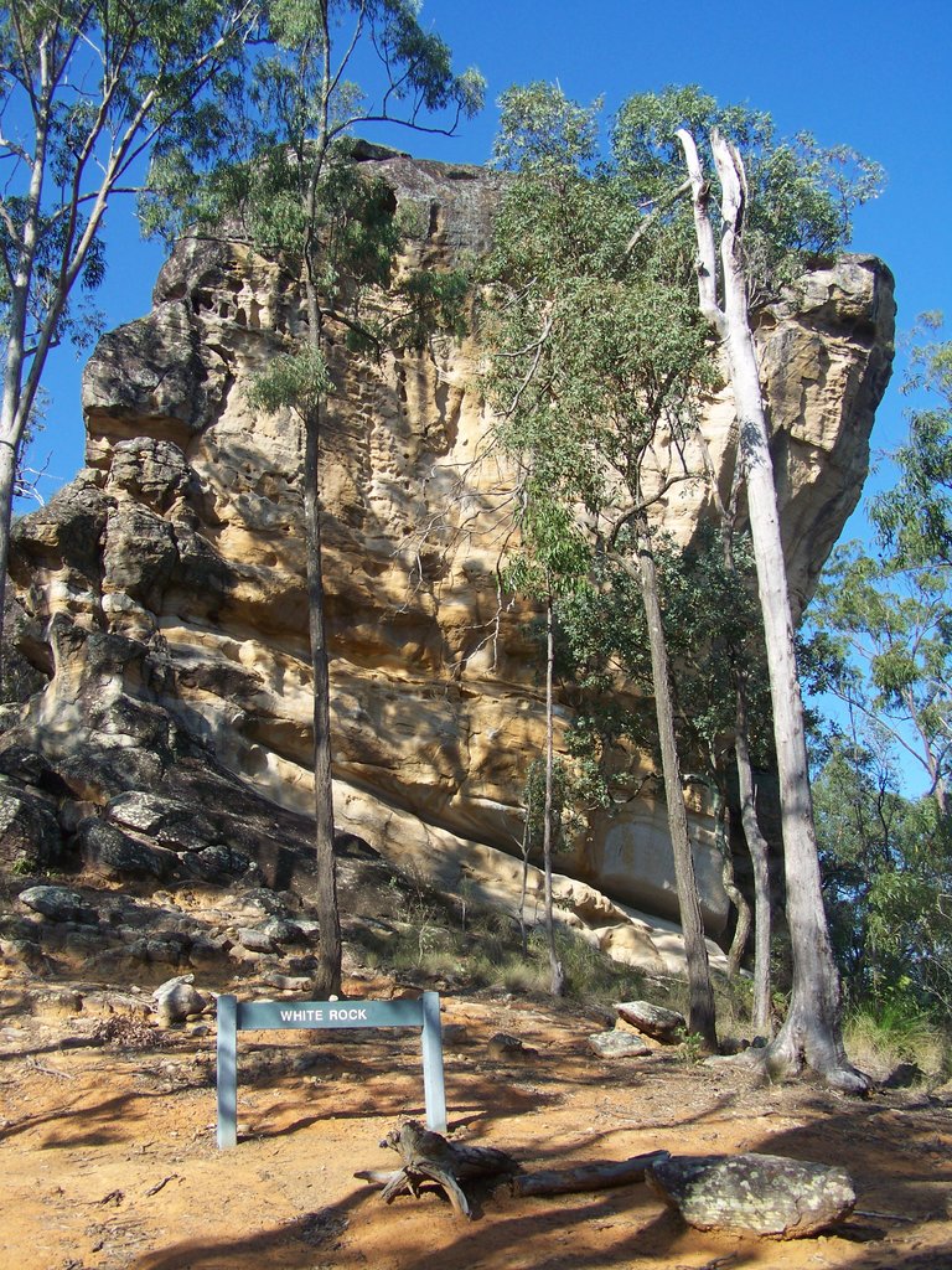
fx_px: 1393
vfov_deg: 49.0
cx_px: 476
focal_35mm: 38
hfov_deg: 37.7
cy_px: 635
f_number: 4
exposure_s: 1/250
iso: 64
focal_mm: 6.3
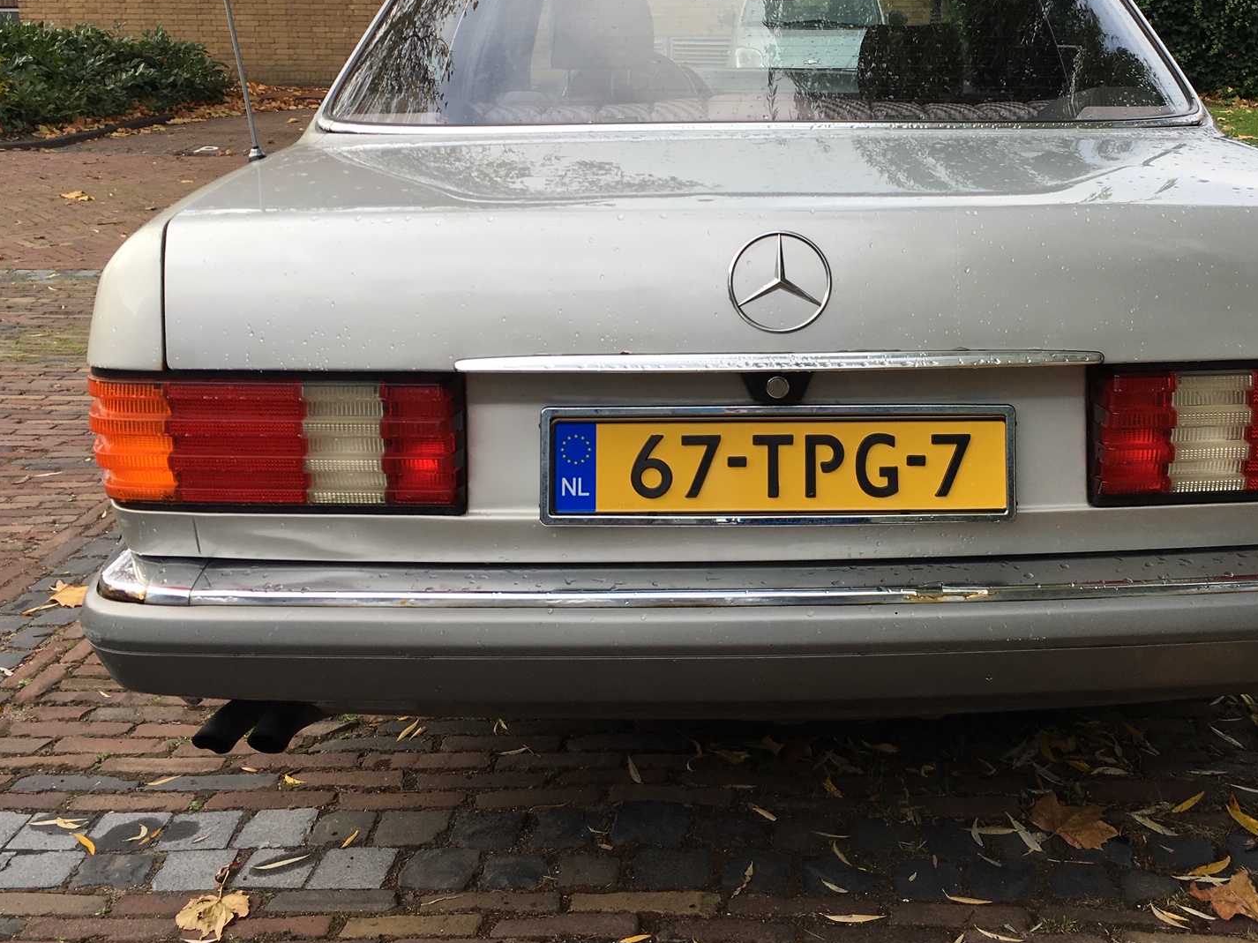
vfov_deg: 34.9
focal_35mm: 41
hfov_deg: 45.4
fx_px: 1490
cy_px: 329
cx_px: 788
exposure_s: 1/295
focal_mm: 4.15
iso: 25
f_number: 2.2
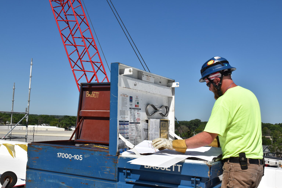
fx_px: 341
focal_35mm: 44
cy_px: 94
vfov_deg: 30.8
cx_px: 141
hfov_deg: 45.0
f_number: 11
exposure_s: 1/500
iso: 200
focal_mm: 29
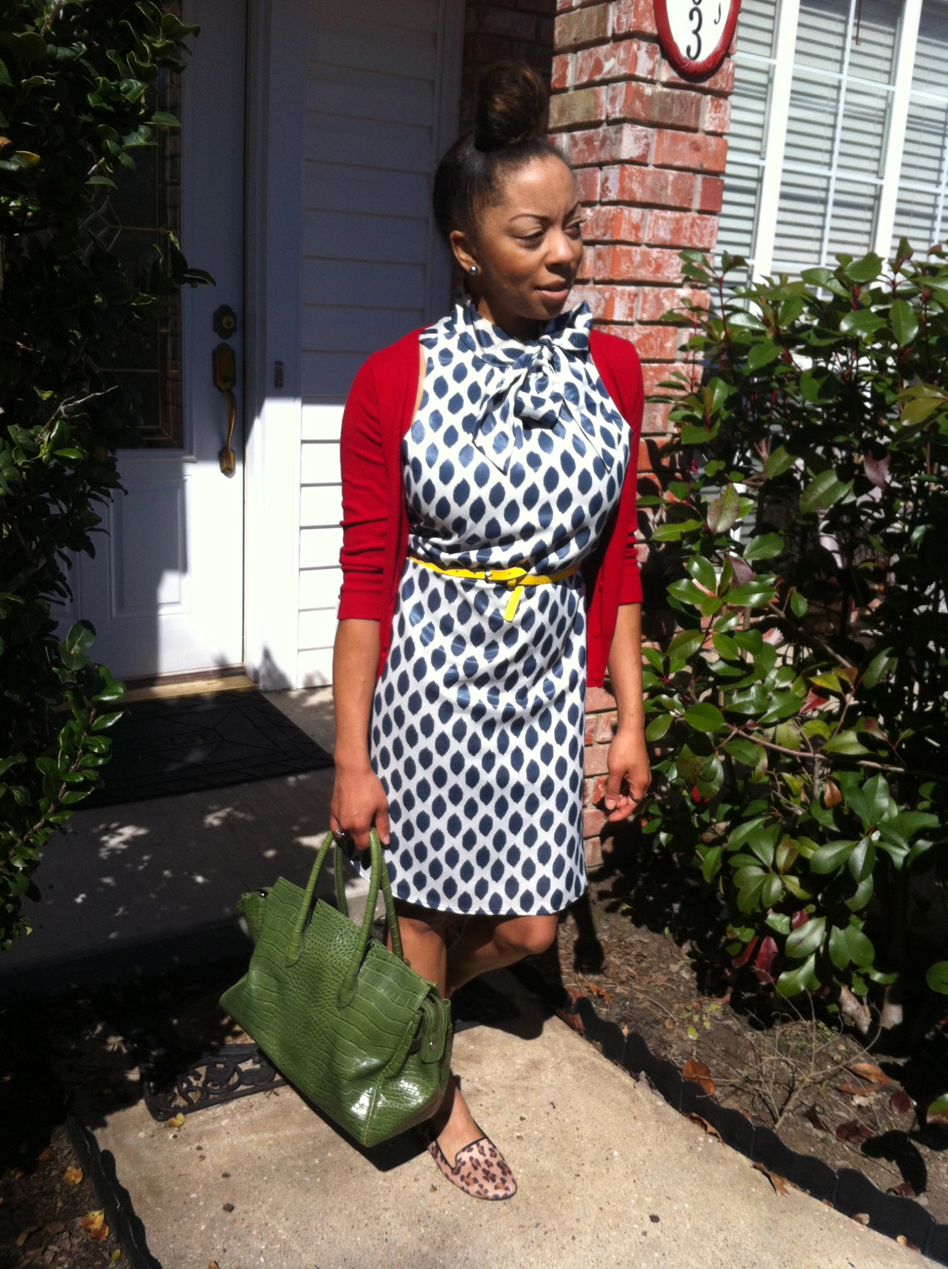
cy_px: 634
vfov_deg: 52.7
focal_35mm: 35
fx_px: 1281
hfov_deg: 40.6
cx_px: 474
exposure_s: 1/1436
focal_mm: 3.85
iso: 80
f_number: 2.8
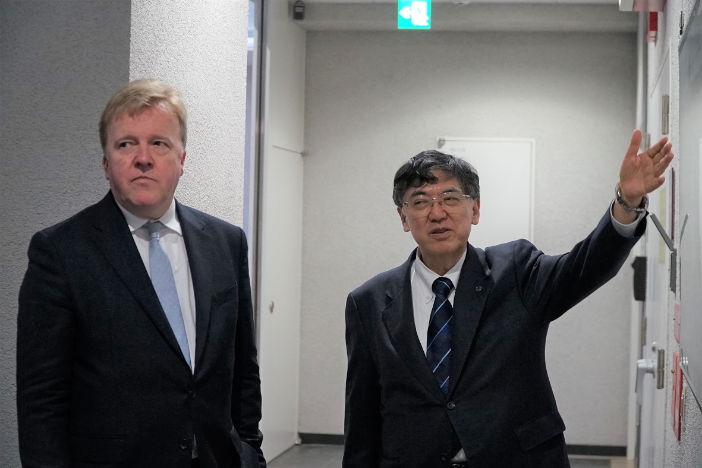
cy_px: 234
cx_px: 351
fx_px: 1287
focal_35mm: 66
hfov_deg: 30.5
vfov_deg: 20.6
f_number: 4
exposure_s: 1/160
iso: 2000
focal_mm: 44
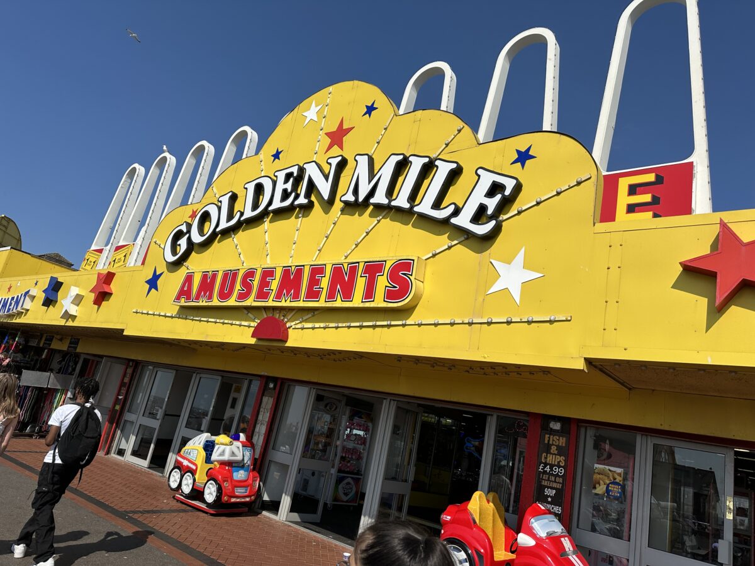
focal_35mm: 24
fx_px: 523
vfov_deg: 56.8
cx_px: 378
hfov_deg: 71.6
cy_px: 283
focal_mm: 6.86
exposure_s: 1/9709
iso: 80
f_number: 1.78
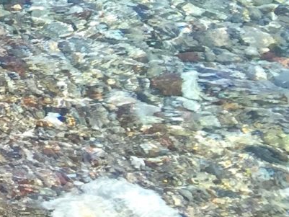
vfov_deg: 9.1
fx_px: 1236
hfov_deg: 11.2
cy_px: -289
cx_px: -394
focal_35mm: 148
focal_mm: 4.15
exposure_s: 1/2639
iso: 32
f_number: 2.2
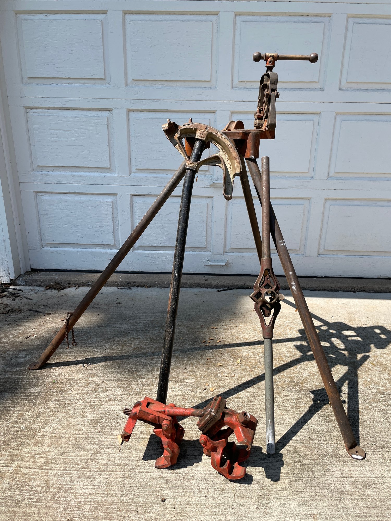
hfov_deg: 53.1
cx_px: 196
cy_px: 260
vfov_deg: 67.3
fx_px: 392
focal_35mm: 26
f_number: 1.6
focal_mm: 4.2
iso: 32
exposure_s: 1/2681
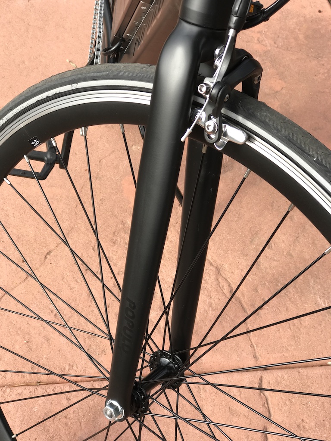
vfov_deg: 33.8
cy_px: 220
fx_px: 727
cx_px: 166
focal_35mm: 57
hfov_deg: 25.7
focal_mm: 6.6
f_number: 2.8
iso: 20
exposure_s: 1/215
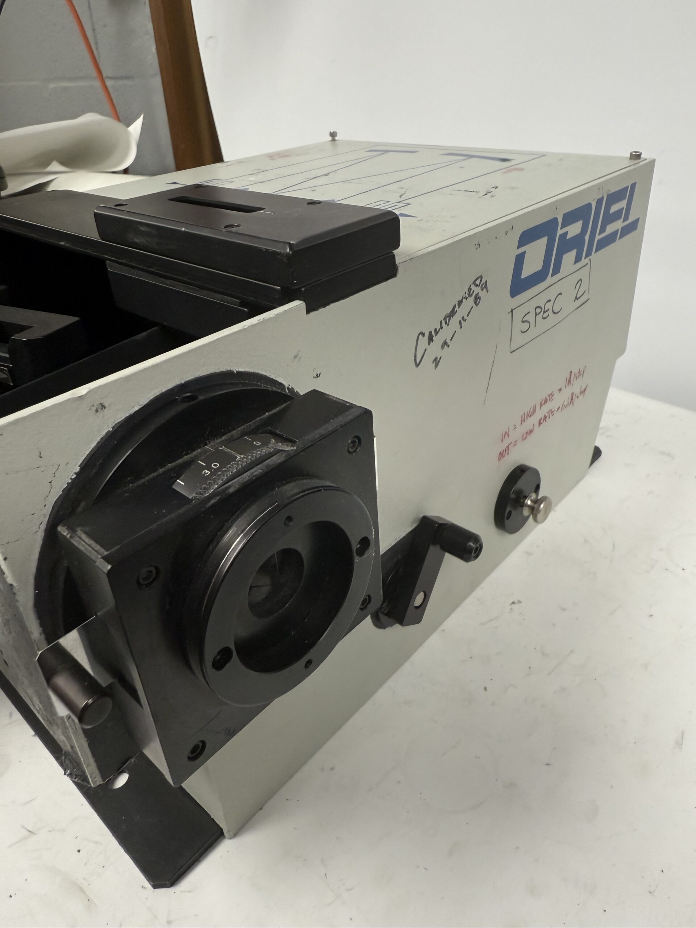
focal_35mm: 24
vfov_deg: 71.6
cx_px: 348
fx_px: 643
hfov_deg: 56.8
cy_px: 464
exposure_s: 1/120
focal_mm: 2.22
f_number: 2.2
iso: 200
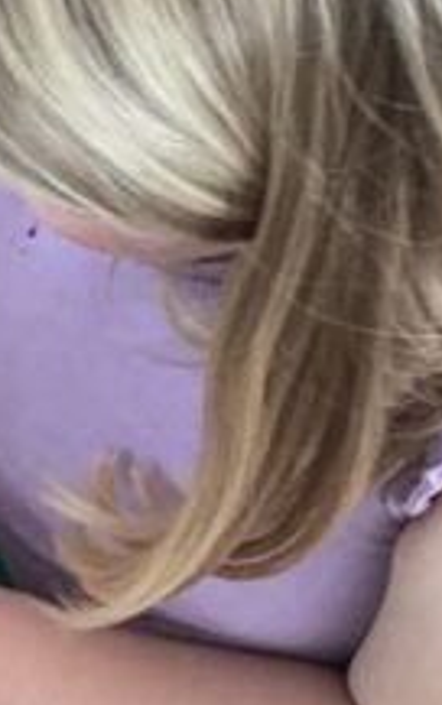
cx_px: -614
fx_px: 2981
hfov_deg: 7.9
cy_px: 13
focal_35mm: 155
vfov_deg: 13.3
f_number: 2.4
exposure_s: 1/50
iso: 64
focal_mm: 3.3
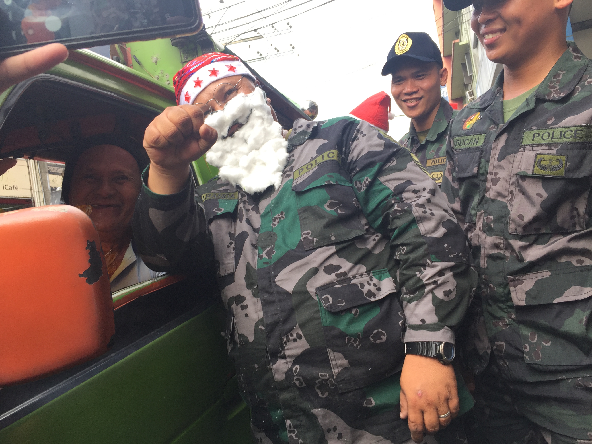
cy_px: 222
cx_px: 296
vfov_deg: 48.2
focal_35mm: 29
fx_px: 496
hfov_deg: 61.7
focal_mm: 4.15
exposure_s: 1/165
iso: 32
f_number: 2.2
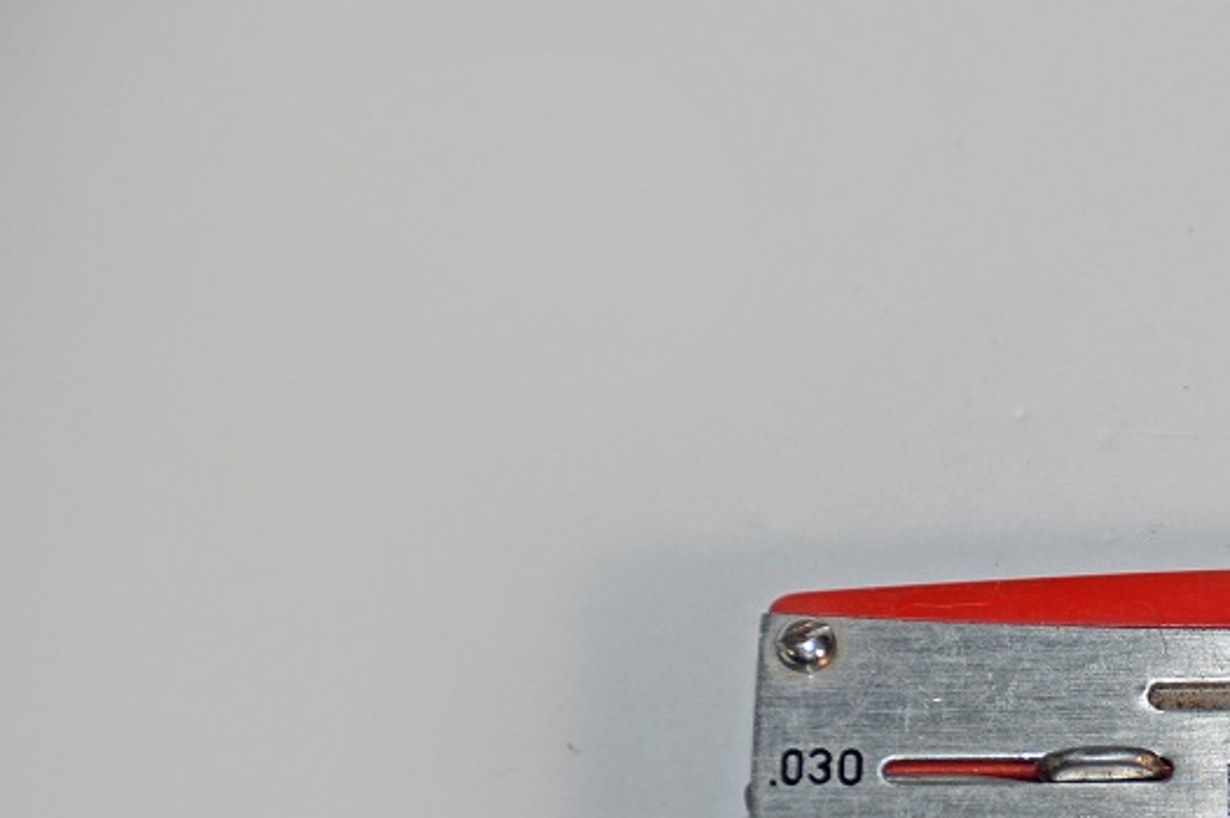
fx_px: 9941
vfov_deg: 4.7
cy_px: 825
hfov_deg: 7.0
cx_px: 1401
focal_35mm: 291
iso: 100
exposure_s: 1/60
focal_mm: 85
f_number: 5.3
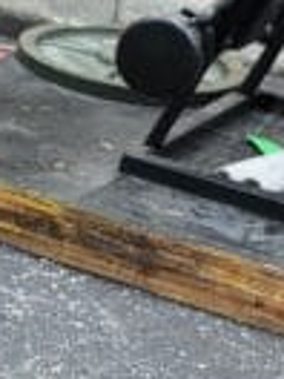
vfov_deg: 10.5
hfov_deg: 6.8
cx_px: -723
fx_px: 2035
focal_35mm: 186
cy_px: 385
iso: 50
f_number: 1.8
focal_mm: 5
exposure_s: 1/628
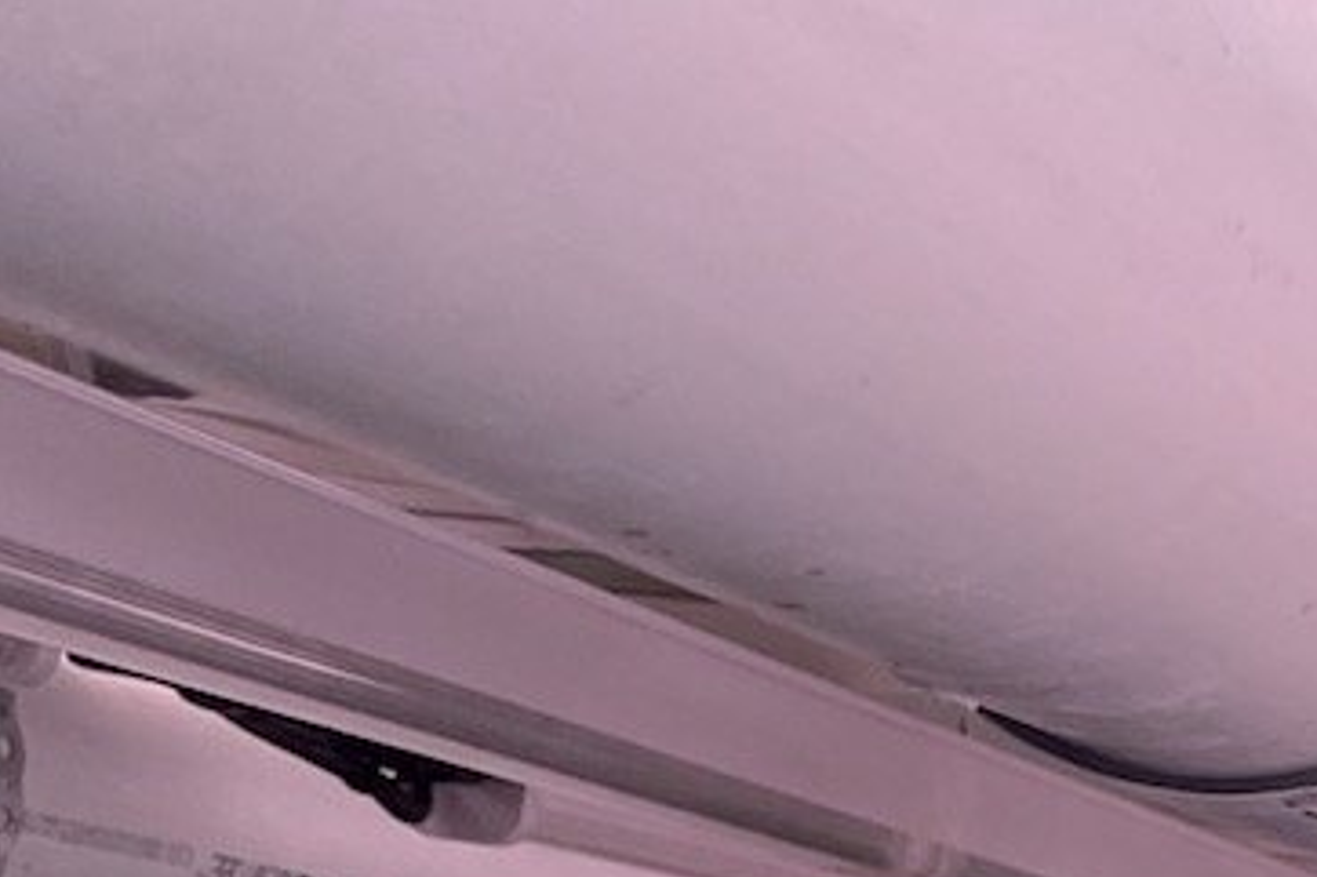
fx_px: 4095
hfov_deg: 16.4
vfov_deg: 11.6
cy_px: 1399
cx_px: 2085
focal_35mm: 112
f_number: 1.6
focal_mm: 4.2
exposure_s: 1/120
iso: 64
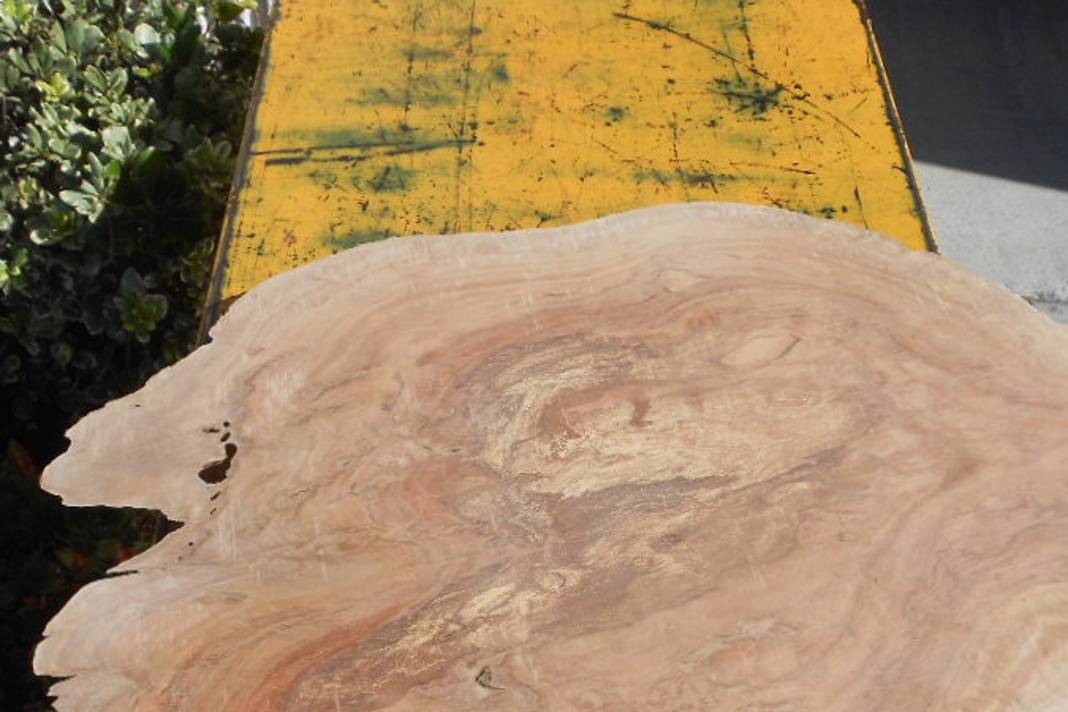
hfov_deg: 47.3
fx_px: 1216
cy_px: 519
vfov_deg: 32.1
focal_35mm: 41
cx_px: 596
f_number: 3.2
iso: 80
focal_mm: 4.6
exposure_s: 1/1250
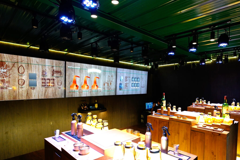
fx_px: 140
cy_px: 94
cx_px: 141
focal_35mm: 21
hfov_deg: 80.5
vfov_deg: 59.1
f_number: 4
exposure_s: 1/50
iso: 1600
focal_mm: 14
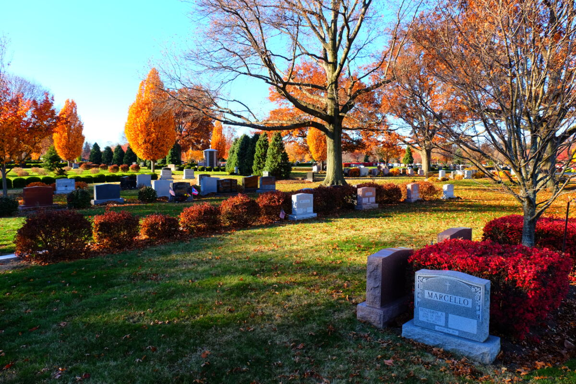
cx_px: 288
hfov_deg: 67.4
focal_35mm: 27
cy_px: 192
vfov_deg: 47.9
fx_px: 432
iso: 200
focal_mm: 18
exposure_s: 1/80
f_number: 7.1
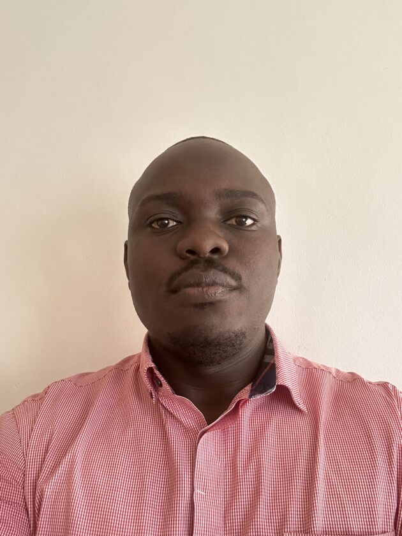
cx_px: 201
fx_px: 465
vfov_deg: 60.0
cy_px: 268
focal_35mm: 30
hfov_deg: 46.8
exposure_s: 1/48
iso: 320
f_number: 1.9
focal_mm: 2.69
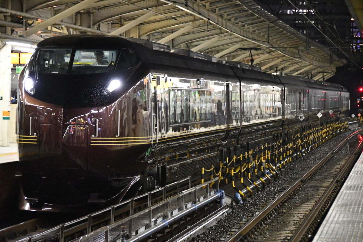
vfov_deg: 9.7
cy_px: 121
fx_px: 1432
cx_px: 182
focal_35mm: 142
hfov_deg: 14.4
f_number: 5.3
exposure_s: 1/125
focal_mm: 95
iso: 8000
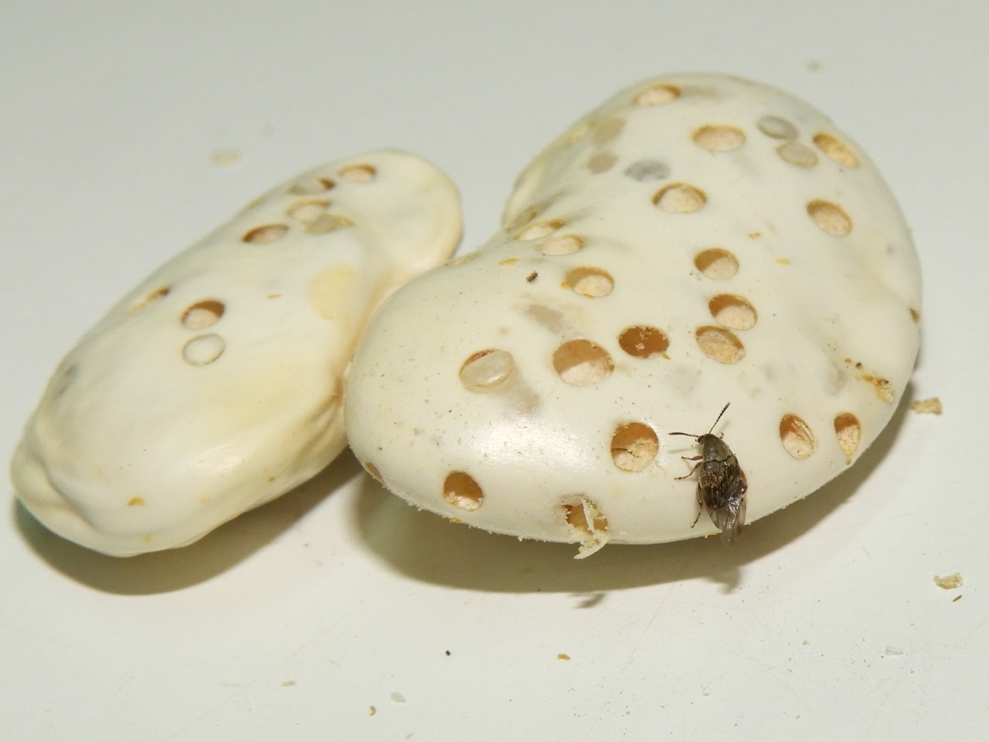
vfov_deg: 24.4
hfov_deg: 32.2
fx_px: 1714
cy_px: 371
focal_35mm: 60
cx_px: 494
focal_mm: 10.7
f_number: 5.3
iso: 200
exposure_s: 1/30
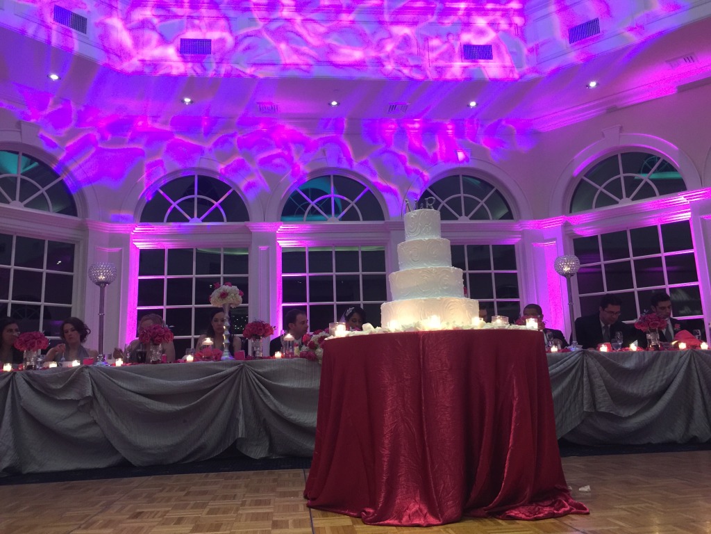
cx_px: 356
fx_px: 596
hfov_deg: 61.7
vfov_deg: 48.2
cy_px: 267
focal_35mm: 29
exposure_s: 1/8
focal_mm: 4.15
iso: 125
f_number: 2.2
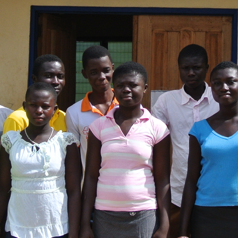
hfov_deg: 14.5
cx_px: 134
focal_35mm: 120
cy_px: 113
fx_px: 933
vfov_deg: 14.5
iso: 100
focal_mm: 13.6
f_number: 4
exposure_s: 1/800
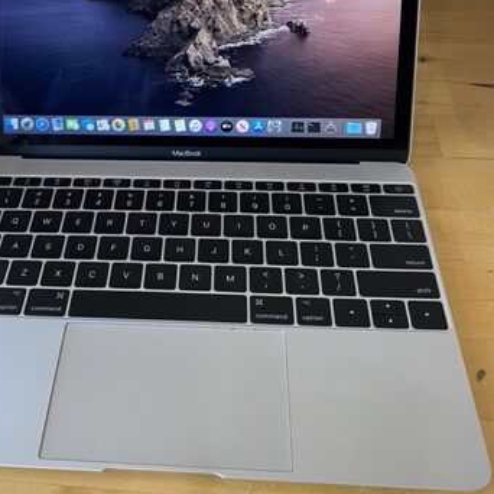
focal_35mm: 43
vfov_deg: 38.2
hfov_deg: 38.8
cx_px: 175
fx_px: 694
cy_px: 126
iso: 80
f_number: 1.8
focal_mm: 4.25
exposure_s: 1/60
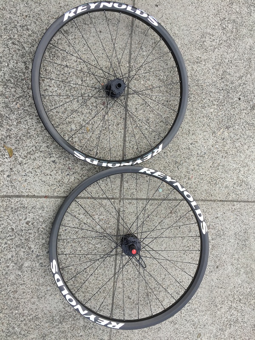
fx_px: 285
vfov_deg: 61.7
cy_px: 170
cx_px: 128
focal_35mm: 29
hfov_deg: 48.2
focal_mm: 4.15
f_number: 2.2
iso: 32
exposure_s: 1/638
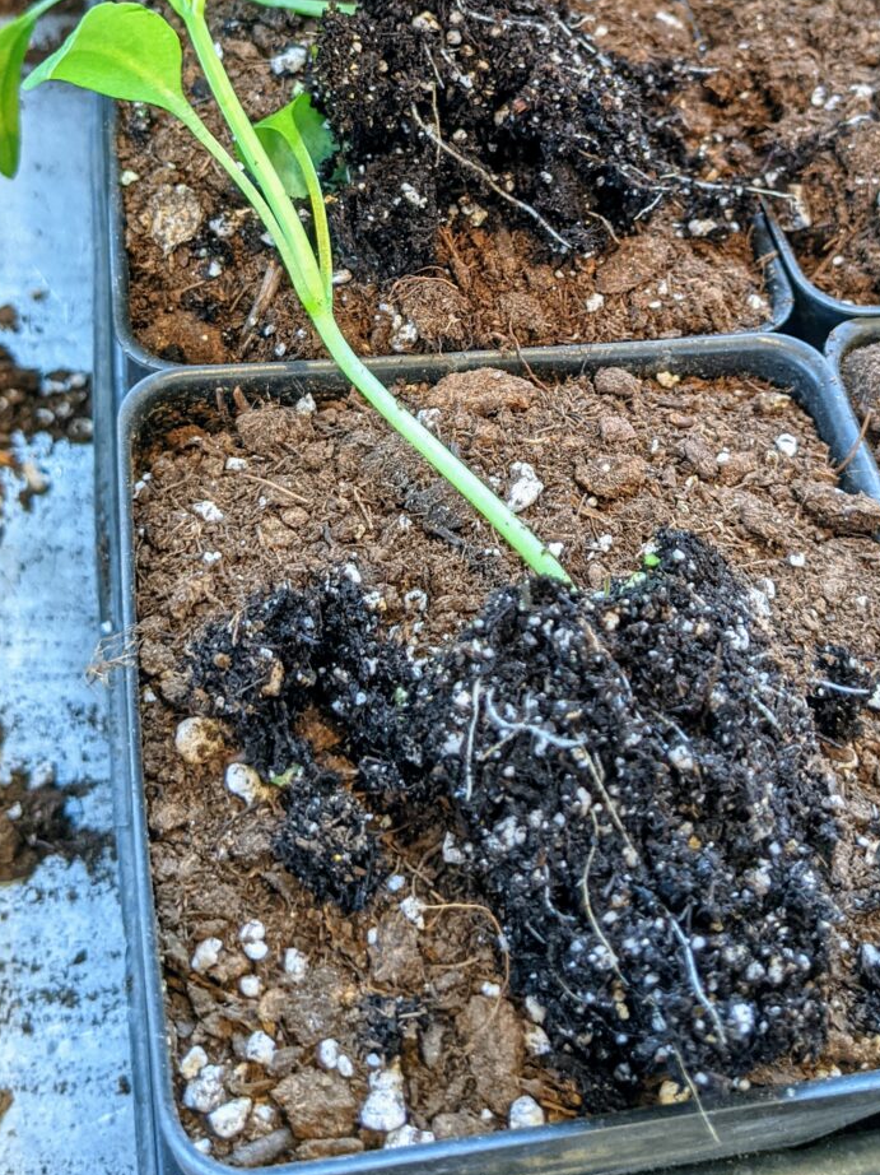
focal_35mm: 45
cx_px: 428
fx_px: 1526
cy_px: 356
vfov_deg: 41.3
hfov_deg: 32.2
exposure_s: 1/24
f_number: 1.73
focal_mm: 4.38
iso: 97
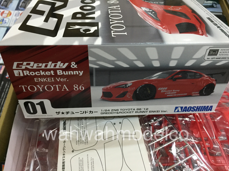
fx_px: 192
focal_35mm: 29
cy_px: 86
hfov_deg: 61.7
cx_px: 114
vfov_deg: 48.2
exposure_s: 1/33
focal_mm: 4.15
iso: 250
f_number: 2.2
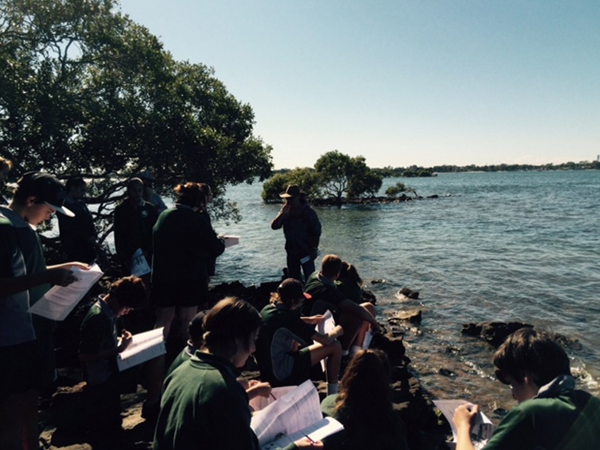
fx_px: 520
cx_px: 294
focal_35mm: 30
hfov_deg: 60.0
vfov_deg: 46.8
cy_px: 222
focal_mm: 4.15
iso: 32
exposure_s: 1/2933
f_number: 2.2
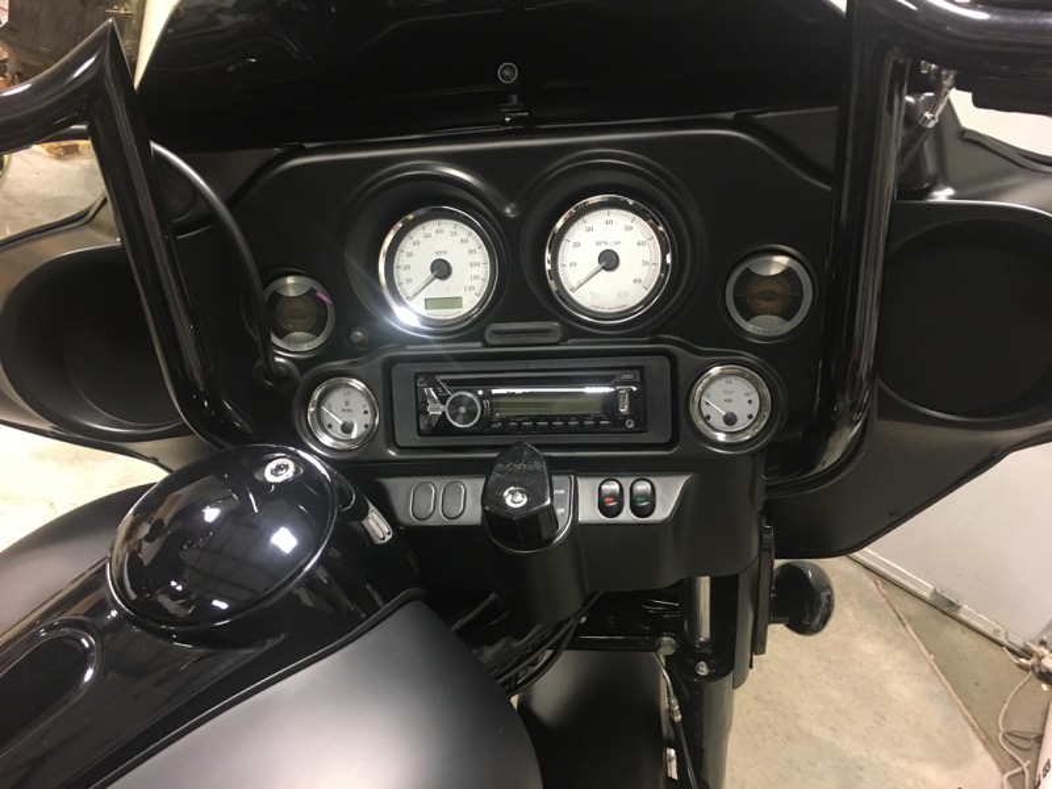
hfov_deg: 61.7
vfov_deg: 48.2
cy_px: 394
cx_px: 526
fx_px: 881
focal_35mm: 29
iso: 200
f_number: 2.2
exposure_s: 1/30
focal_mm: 4.15
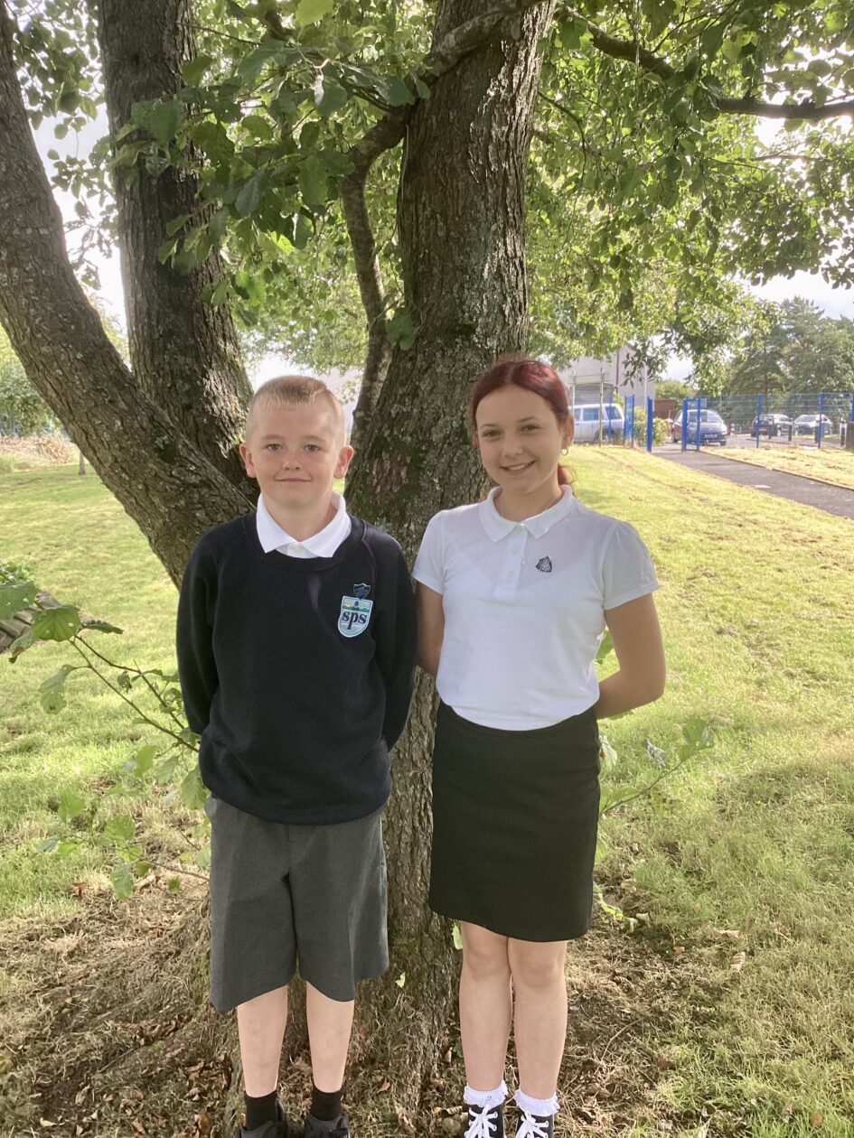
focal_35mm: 31
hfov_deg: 45.4
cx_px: 427
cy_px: 569
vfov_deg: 58.4
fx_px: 1020
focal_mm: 3.3
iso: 50
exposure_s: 1/120
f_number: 2.4
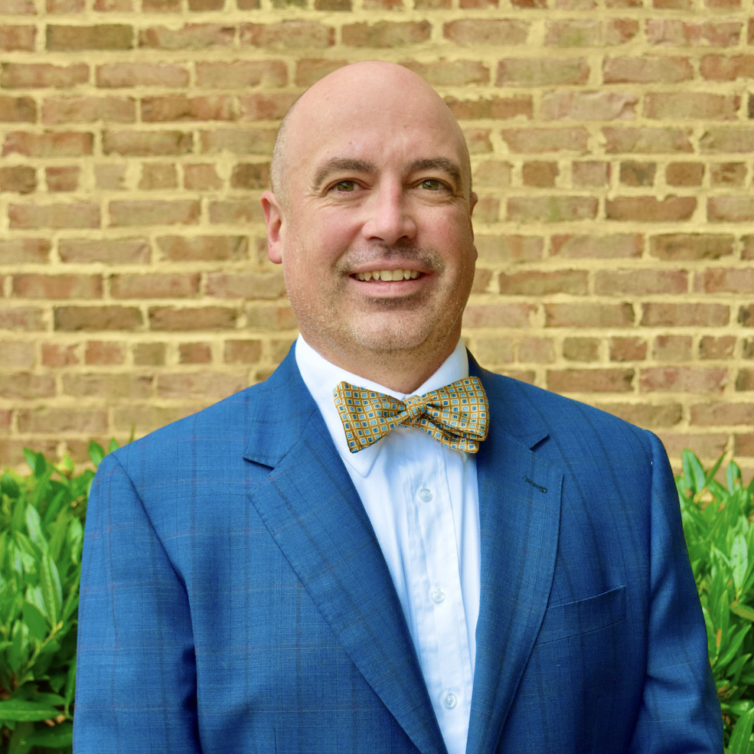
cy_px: 537
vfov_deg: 25.9
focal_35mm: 66
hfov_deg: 26.1
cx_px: 377
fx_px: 1626
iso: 400
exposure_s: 1/160
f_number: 7.1
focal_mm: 34
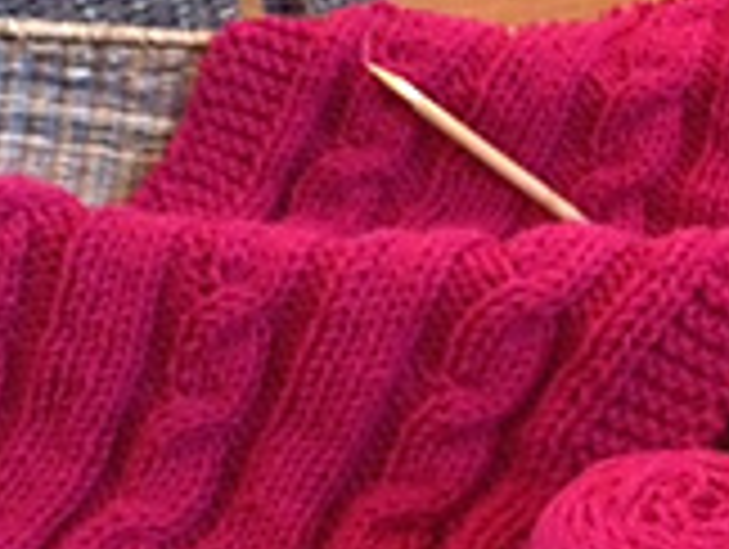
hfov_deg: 18.0
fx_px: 2278
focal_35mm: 108
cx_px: 603
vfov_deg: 13.7
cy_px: 367
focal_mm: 4.28
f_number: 2.4
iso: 400
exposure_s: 1/15
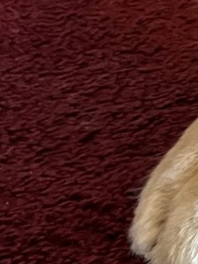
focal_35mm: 172
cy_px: -3
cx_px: 645
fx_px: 1312
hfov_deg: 7.4
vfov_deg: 11.4
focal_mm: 5.1
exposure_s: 1/40
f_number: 1.6
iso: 500
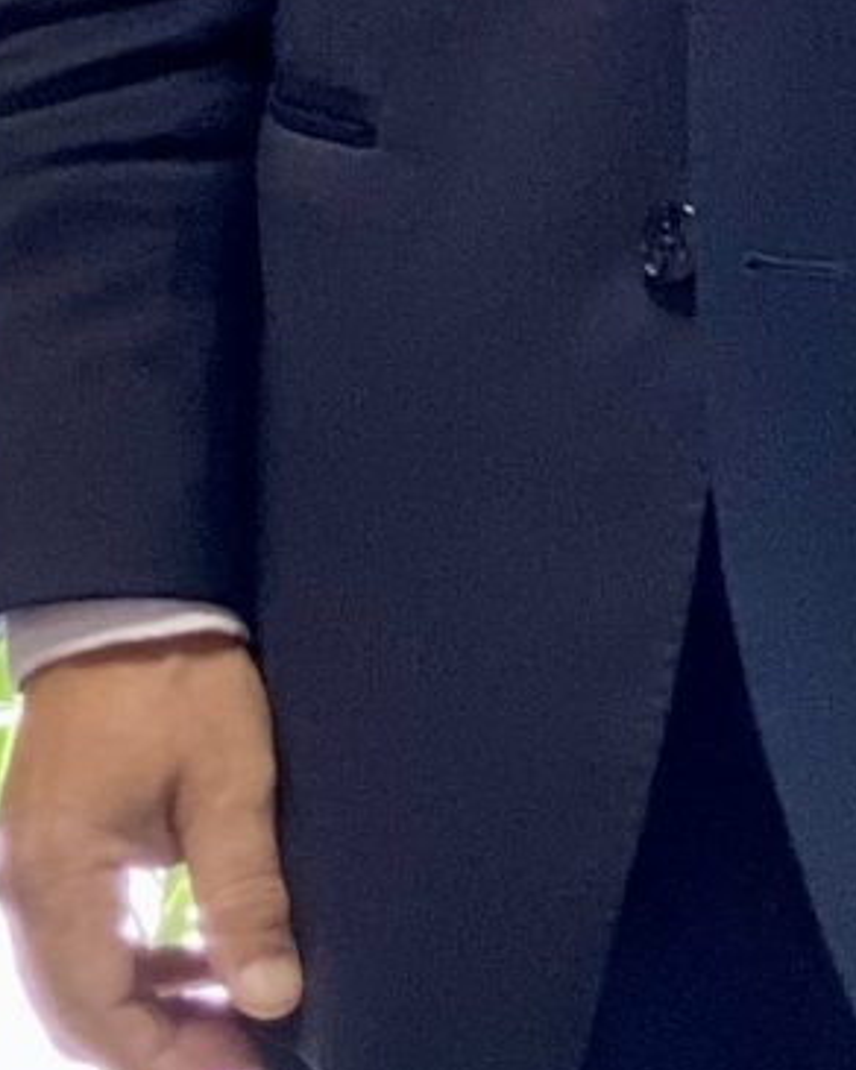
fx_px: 11274
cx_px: -1208
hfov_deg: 4.3
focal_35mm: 356
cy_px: 293
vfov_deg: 5.4
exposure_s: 1/122
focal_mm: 6
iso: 200
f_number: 2
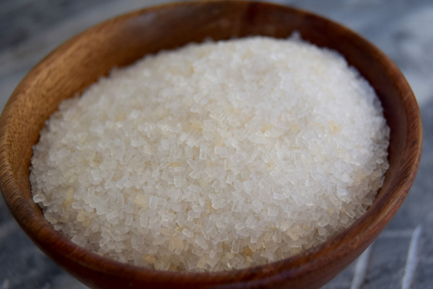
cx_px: 218
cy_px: 153
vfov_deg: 20.1
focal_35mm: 68
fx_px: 814
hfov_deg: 29.8
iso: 400
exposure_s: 1/125
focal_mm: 35
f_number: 5.6
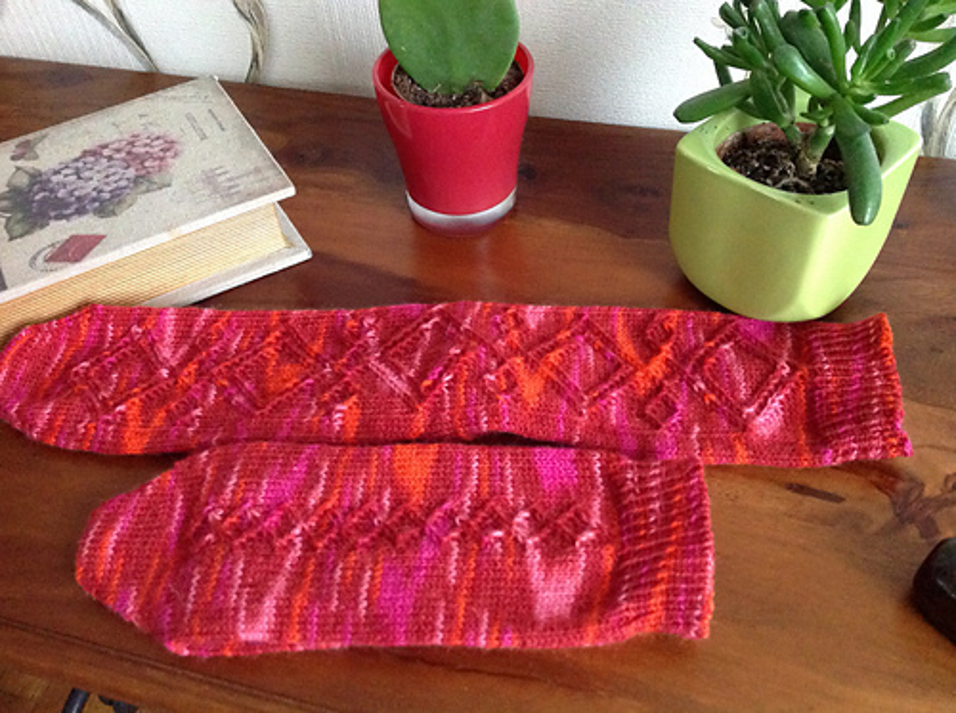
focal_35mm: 35
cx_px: 478
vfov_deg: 40.6
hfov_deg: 52.7
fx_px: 965
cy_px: 356
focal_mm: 4.28
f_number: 2.4
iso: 640
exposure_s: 1/15
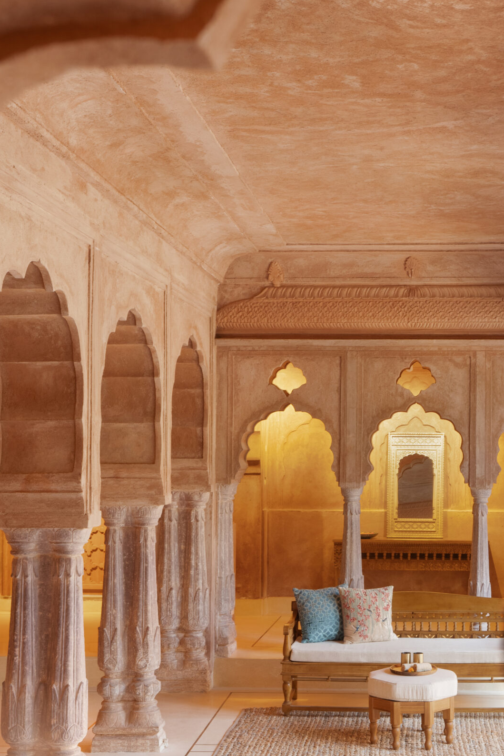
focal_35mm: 58
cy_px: 398
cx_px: 413
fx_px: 1218
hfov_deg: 23.0
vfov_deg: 34.5
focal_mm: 32
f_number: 7.1
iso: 500
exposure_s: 1/25
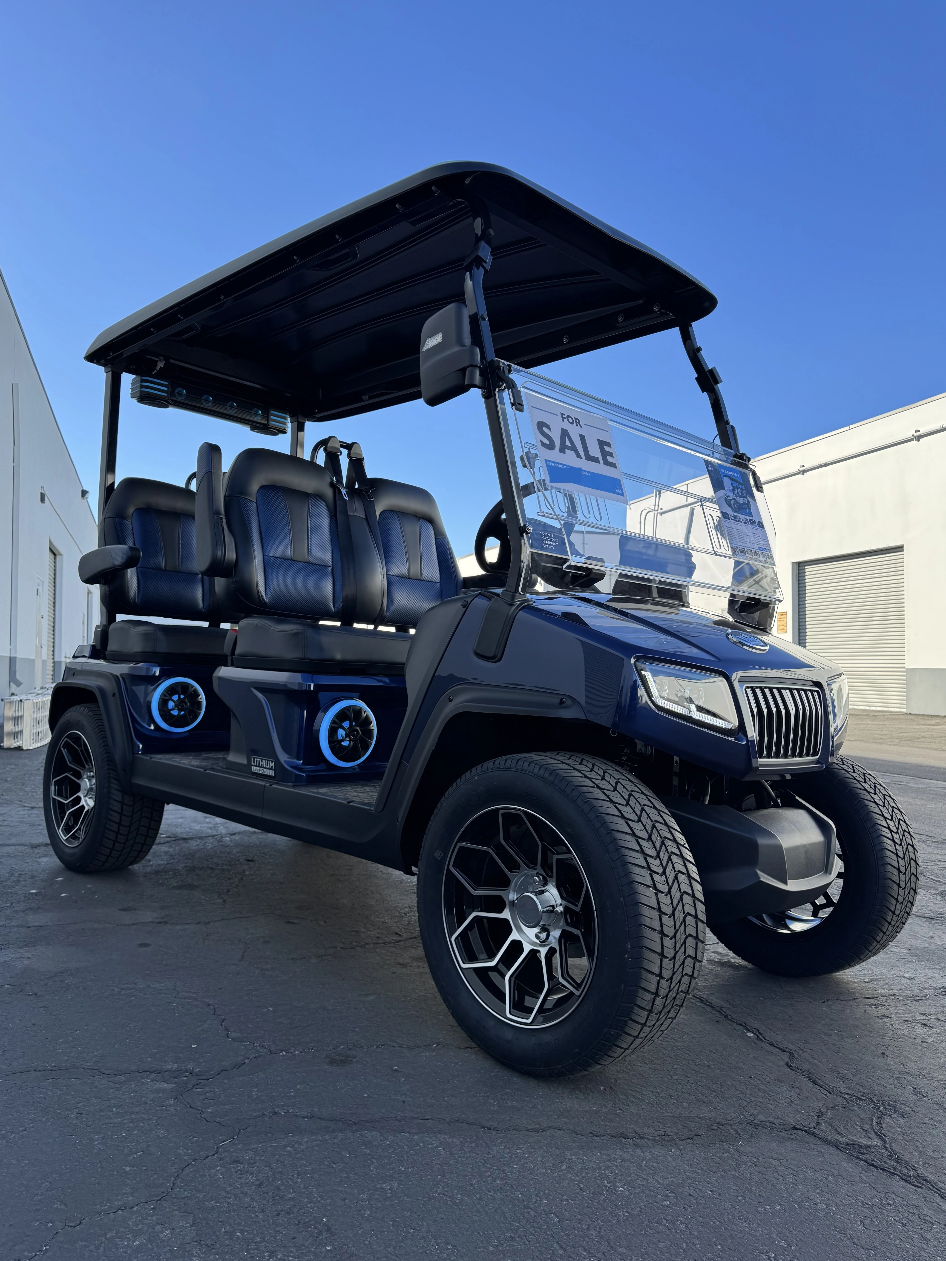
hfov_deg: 54.9
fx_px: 911
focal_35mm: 25
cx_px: 463
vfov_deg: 69.4
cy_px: 646
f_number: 1.78
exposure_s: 1/1678
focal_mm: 6.76
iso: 80
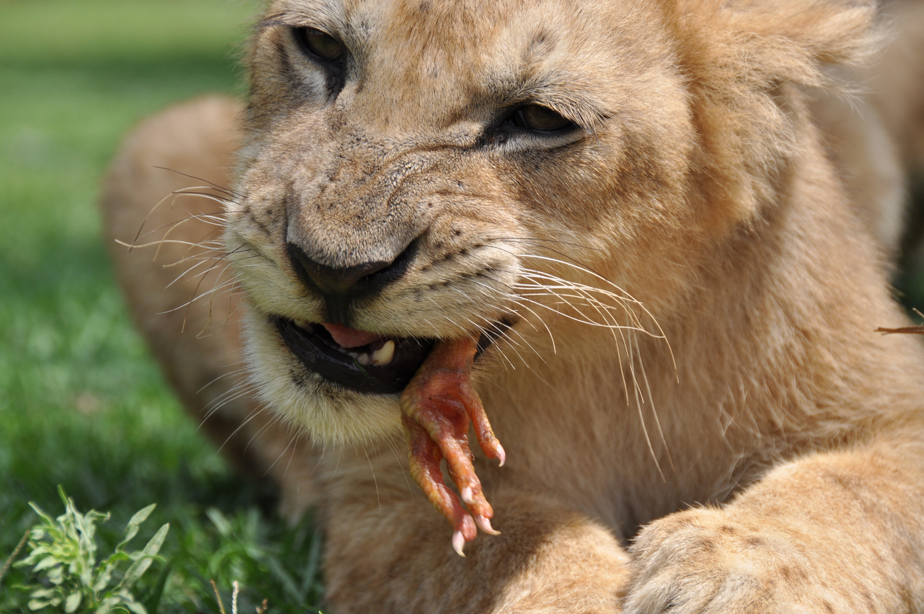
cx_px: 462
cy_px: 307
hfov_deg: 9.2
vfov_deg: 6.1
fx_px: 5768
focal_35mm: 225
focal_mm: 150
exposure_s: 1/500
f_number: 8
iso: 200
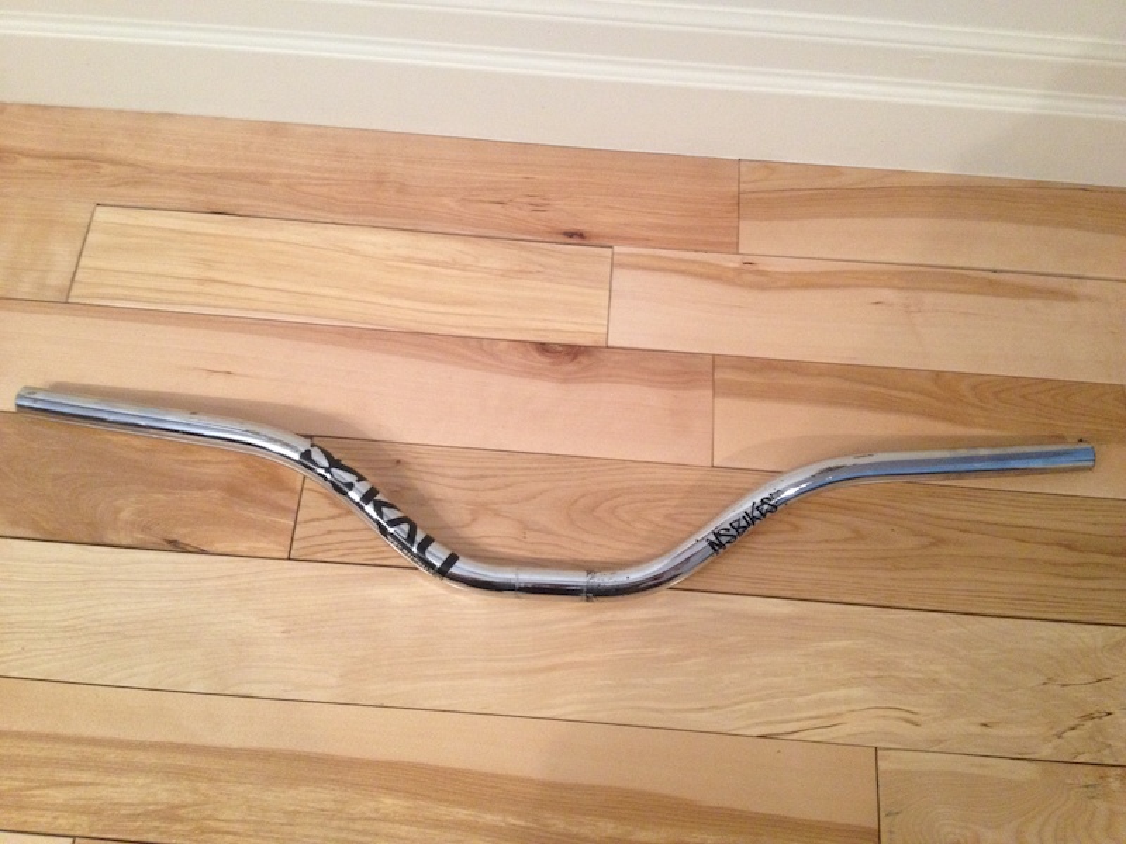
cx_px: 563
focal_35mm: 35
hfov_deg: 52.6
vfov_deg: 40.7
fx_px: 1138
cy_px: 422
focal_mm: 4.28
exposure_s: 1/20
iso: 250
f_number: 2.4
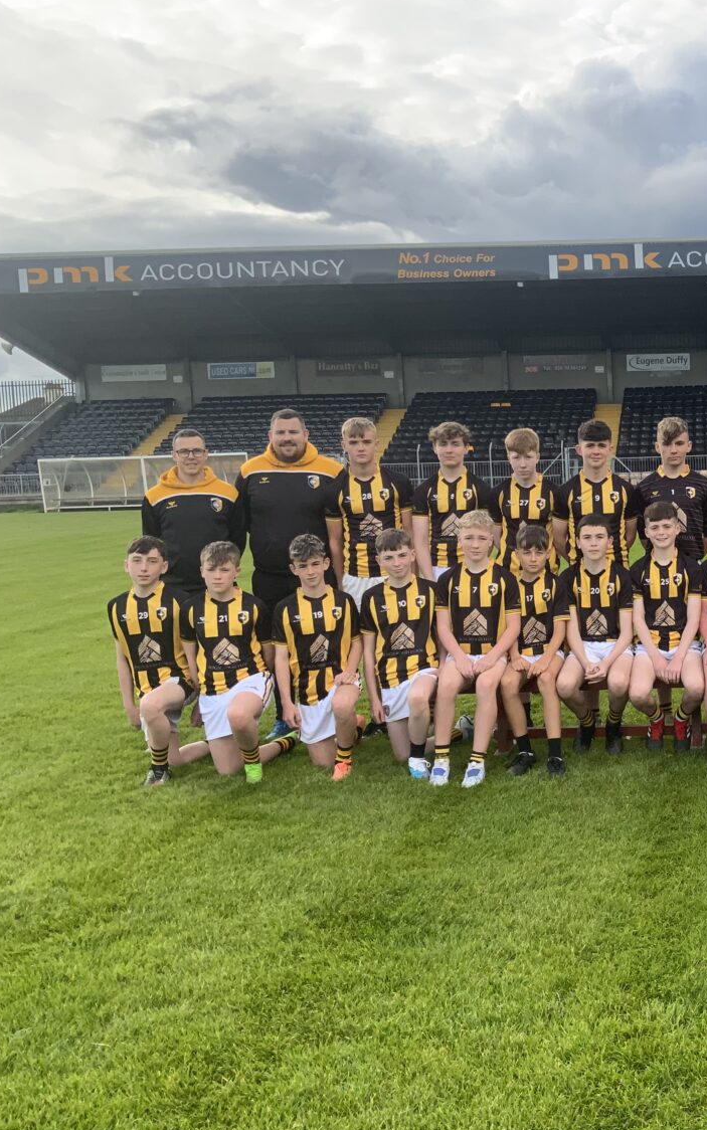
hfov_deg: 28.3
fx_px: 1294
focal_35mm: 42
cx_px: 744
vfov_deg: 47.2
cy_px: 572
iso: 16
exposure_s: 1/409
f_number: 1.8
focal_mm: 3
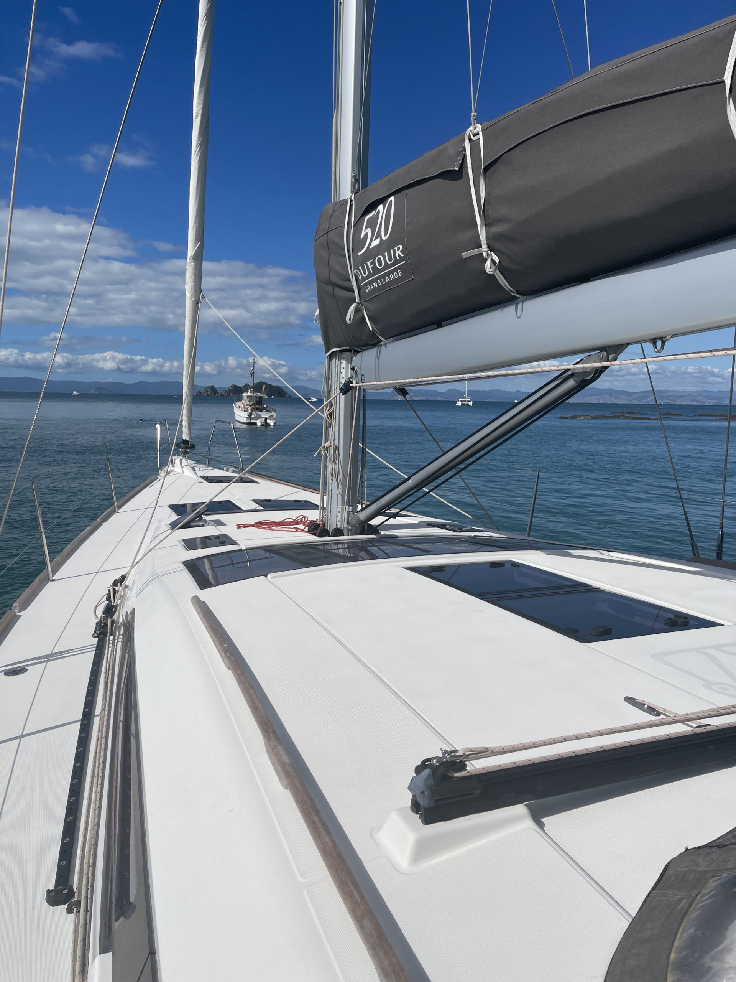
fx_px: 737
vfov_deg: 67.3
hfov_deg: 53.1
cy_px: 491
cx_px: 368
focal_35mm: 26
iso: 40
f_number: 1.6
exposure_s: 1/17544
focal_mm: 5.1
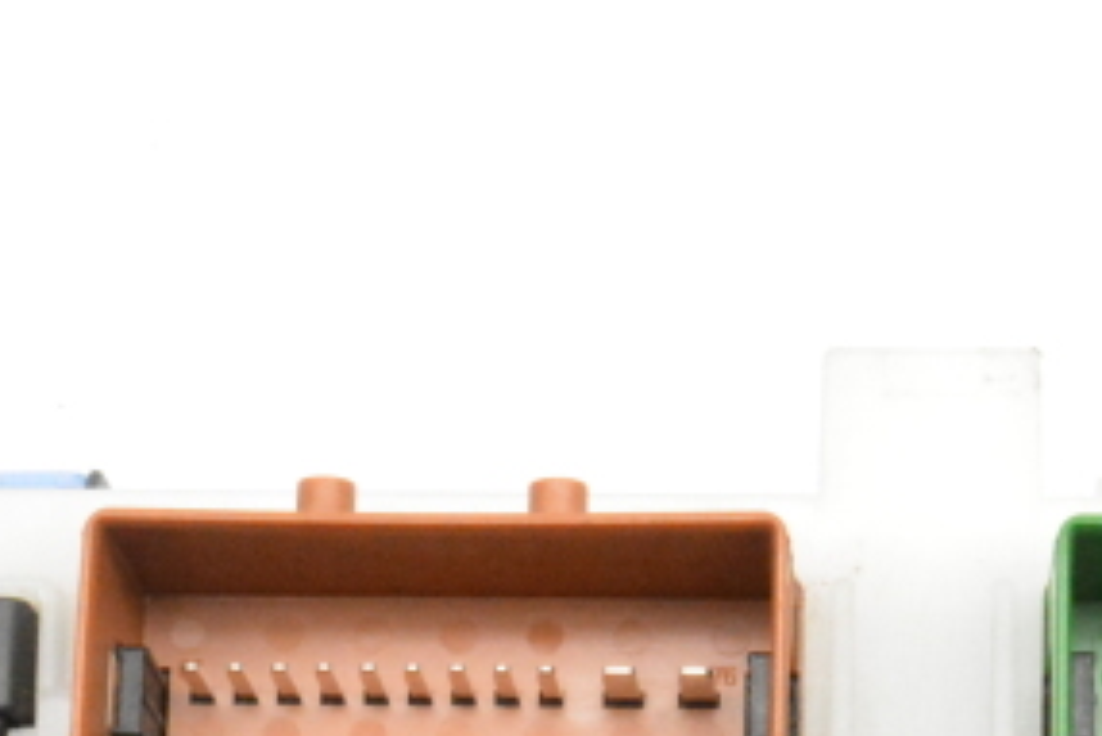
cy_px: 852
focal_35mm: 145
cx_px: 790
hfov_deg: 14.1
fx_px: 4434
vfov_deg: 9.4
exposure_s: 1/160
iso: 6400
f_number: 25
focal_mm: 27
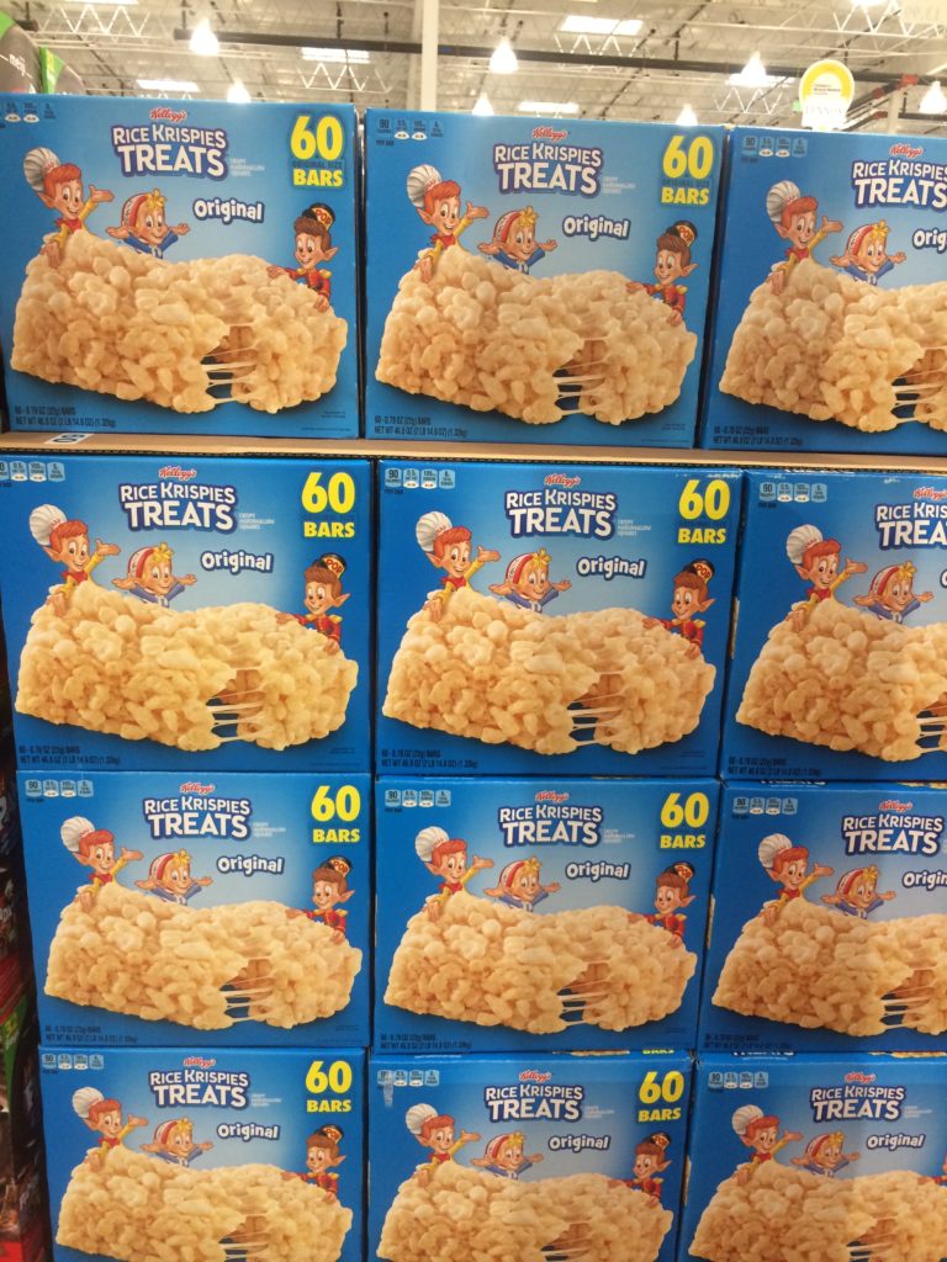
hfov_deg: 48.2
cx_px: 474
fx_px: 1058
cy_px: 631
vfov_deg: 61.7
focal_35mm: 29
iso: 125
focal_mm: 4.15
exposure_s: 1/30
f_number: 2.2
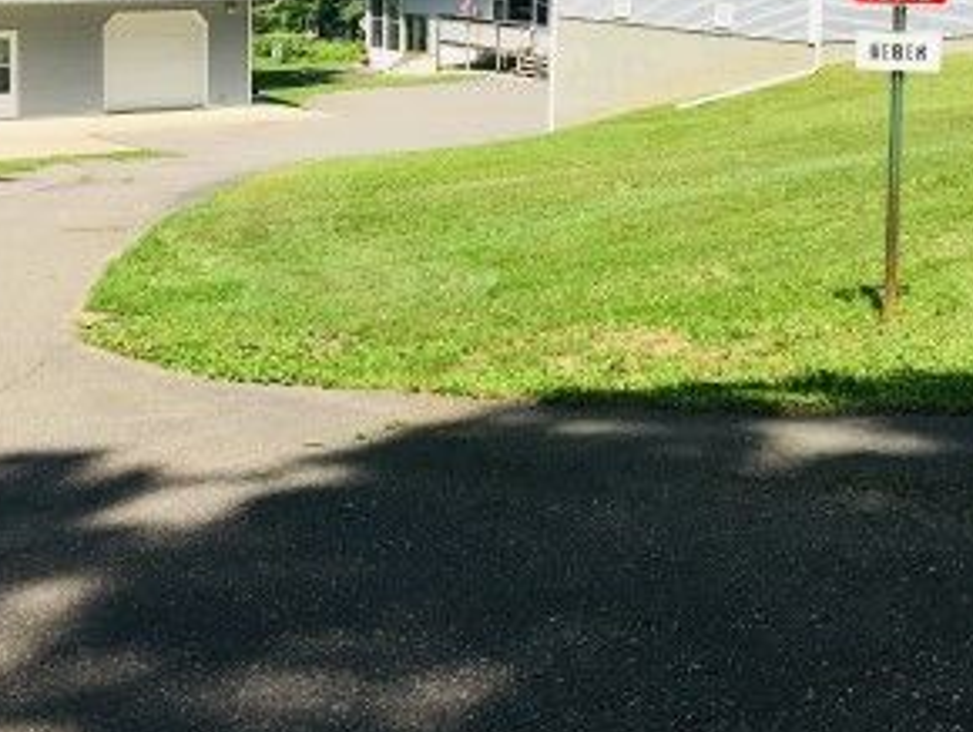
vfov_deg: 22.5
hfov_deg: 30.2
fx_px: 1800
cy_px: 94
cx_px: 483
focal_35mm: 64
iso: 25
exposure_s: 1/1672
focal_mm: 4.15
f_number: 2.2
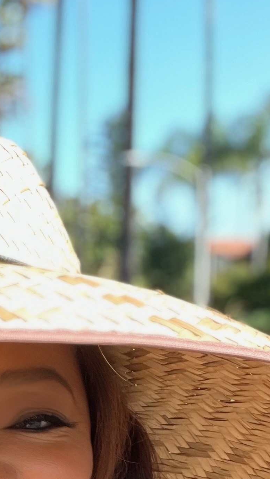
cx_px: -11
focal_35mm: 73
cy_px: 448
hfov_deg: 16.1
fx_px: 929
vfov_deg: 27.7
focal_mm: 2.71
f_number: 2.2
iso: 40
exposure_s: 1/123
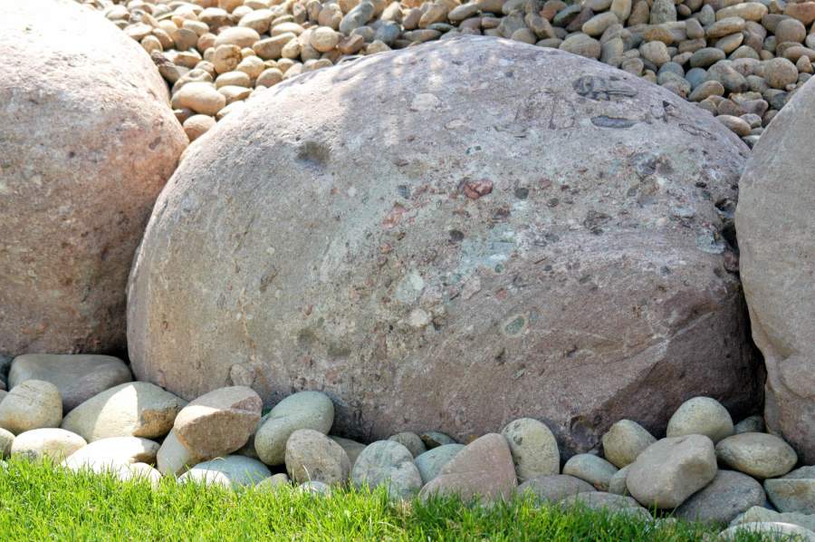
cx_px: 408
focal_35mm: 105
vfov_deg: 13.0
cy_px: 271
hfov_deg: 19.5
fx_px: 2374
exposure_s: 1/1250
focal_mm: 70
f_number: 5
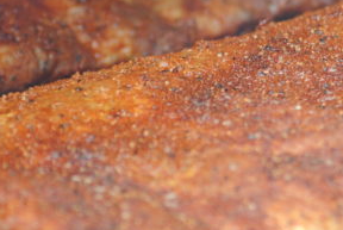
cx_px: 400
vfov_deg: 3.0
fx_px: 4380
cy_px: 60
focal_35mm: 459
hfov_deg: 4.5
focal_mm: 86
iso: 200
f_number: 4.2
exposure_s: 1/125
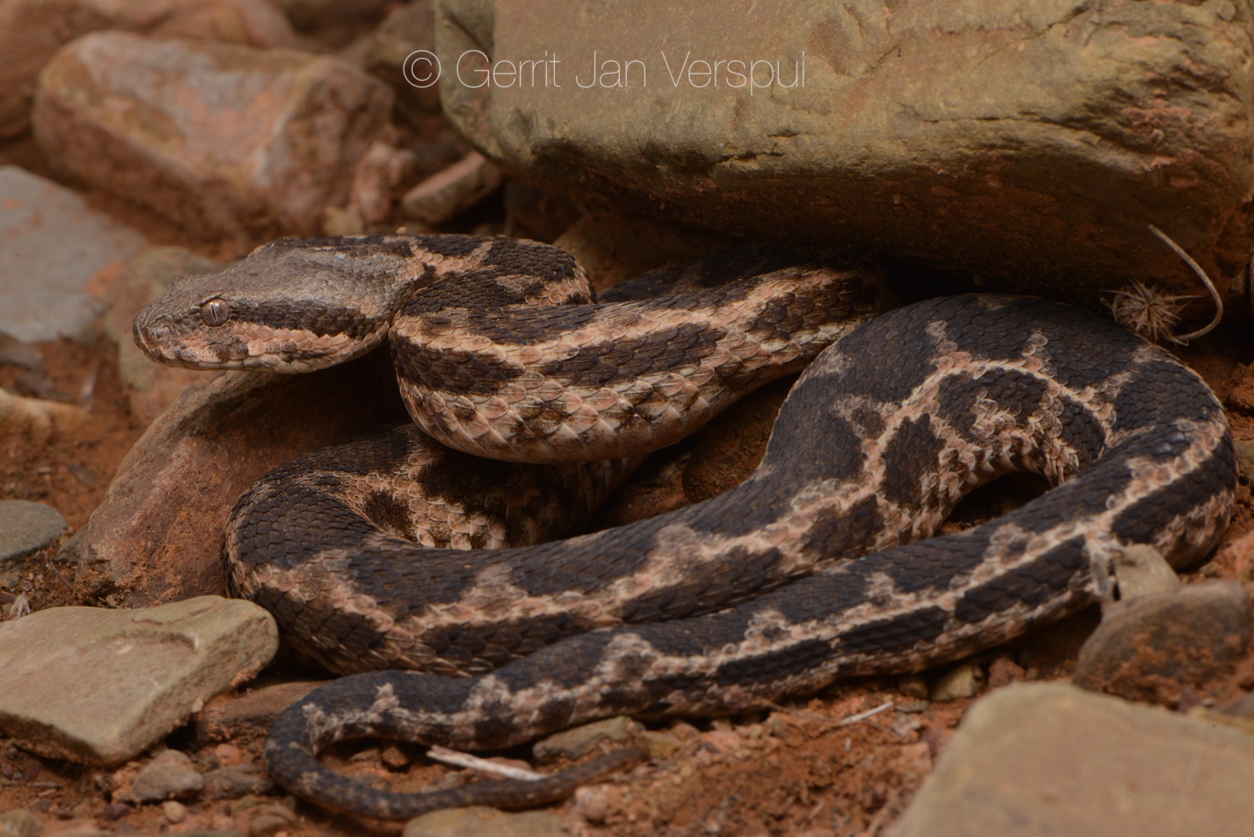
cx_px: 627
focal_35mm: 105
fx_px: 3659
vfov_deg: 13.1
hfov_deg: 19.4
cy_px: 418
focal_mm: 105
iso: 1600
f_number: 20
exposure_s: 1/320
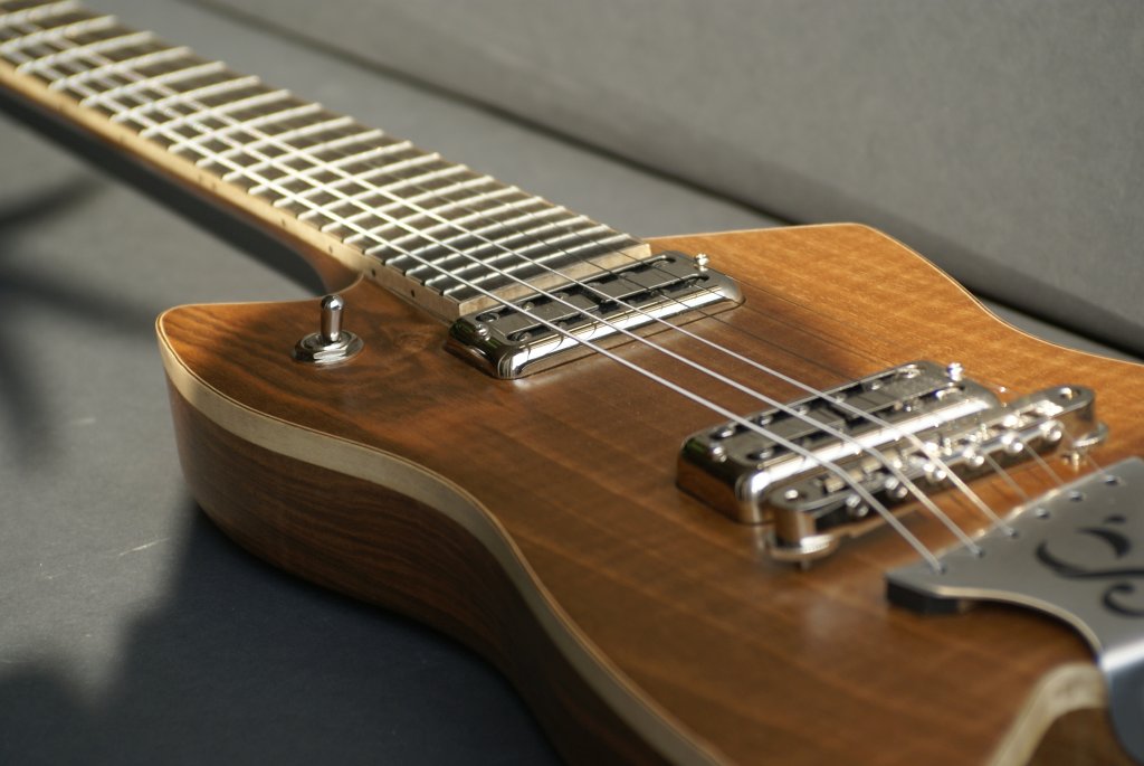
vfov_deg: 10.8
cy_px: 383
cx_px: 572
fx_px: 4056
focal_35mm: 128
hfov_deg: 16.1
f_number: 6.3
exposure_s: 1/160
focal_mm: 85
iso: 100
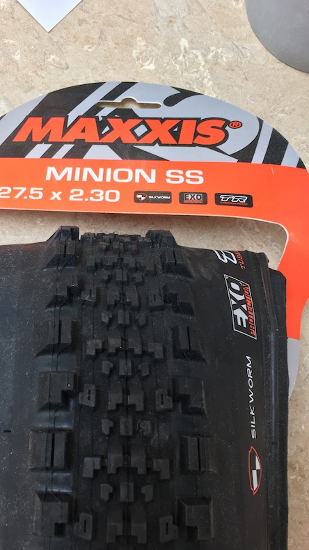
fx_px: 466
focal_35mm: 32
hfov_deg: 36.4
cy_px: 277
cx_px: 116
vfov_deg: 61.0
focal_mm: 4.15
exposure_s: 1/30
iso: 80
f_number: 2.2
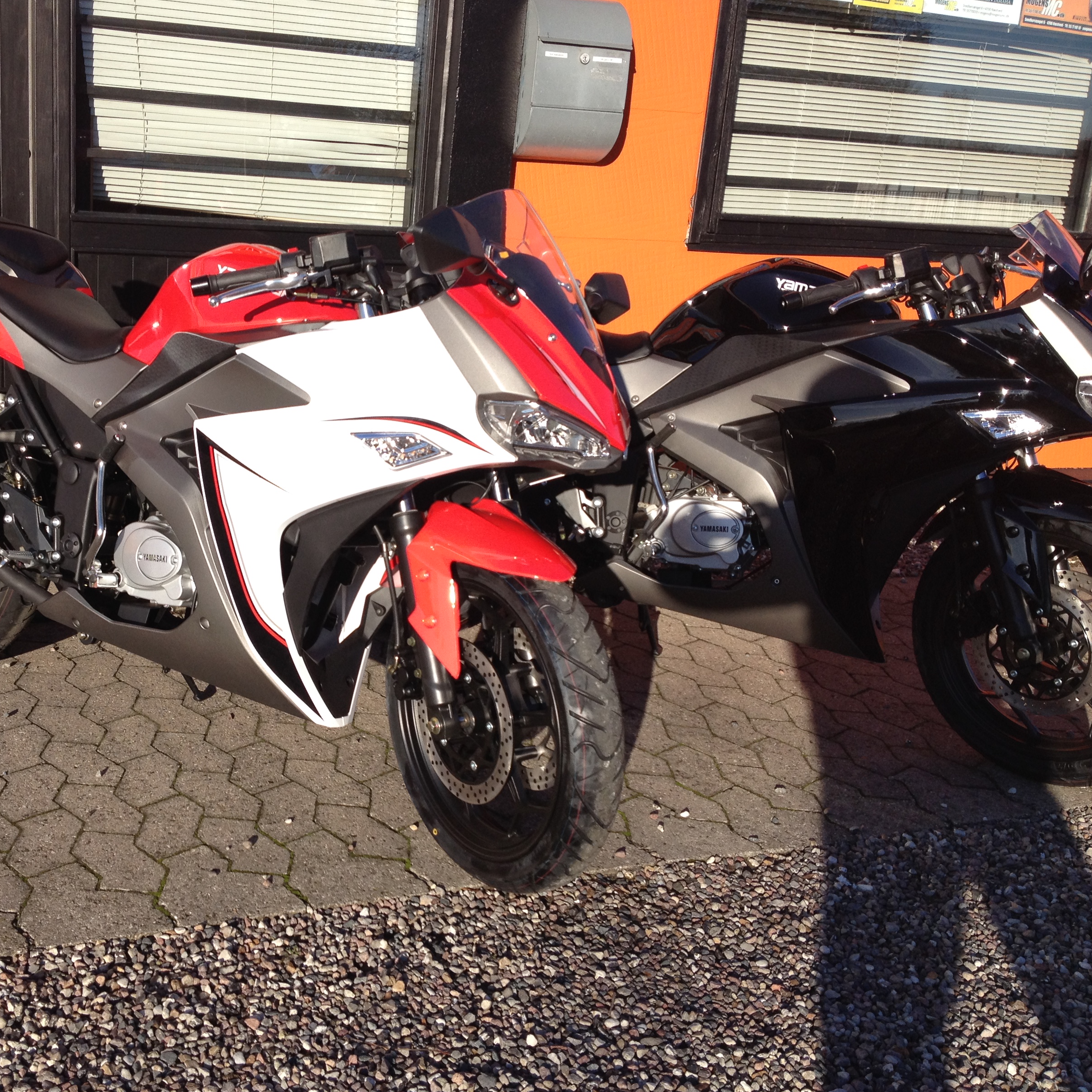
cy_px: 548
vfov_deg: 40.0
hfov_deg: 39.5
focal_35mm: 42
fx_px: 1499
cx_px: 355
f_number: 2.4
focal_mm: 4.28
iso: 50
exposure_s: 1/1126
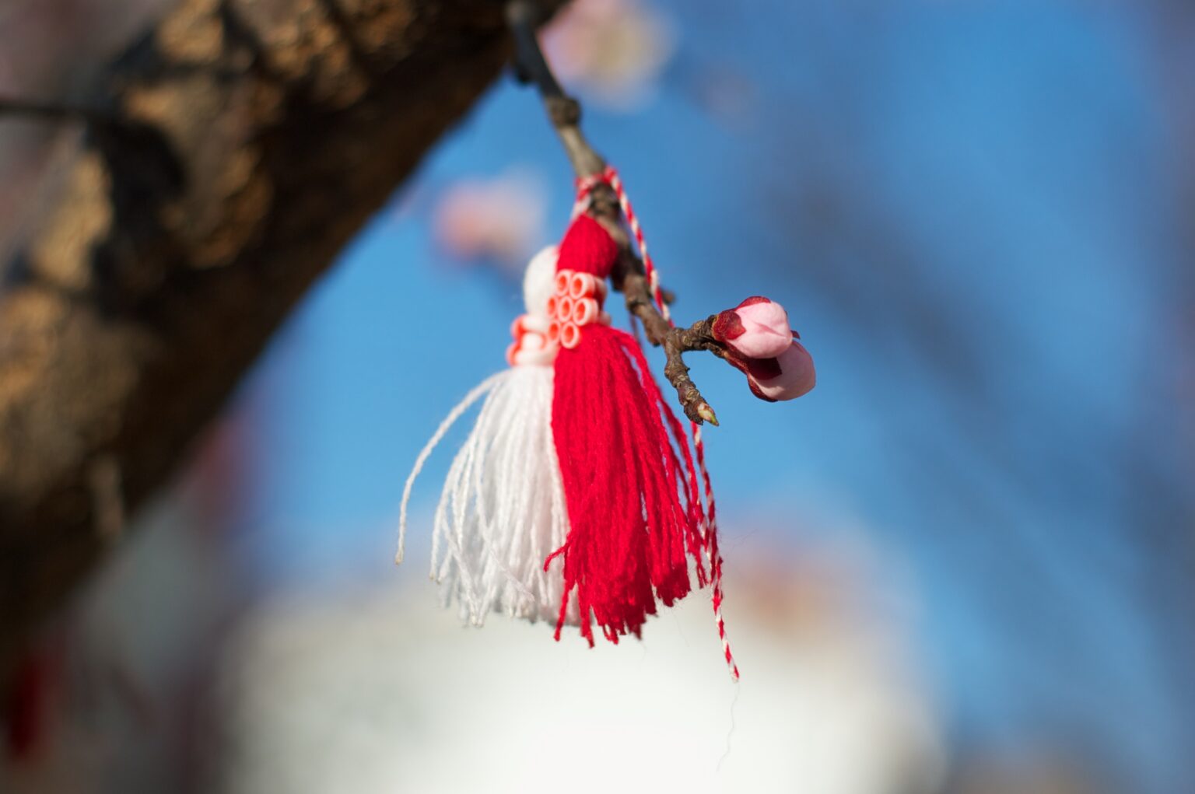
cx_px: 598
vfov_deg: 18.1
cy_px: 397
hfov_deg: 27.0
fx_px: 2487
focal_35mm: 75
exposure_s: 1/2500
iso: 200
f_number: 2.8
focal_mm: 50
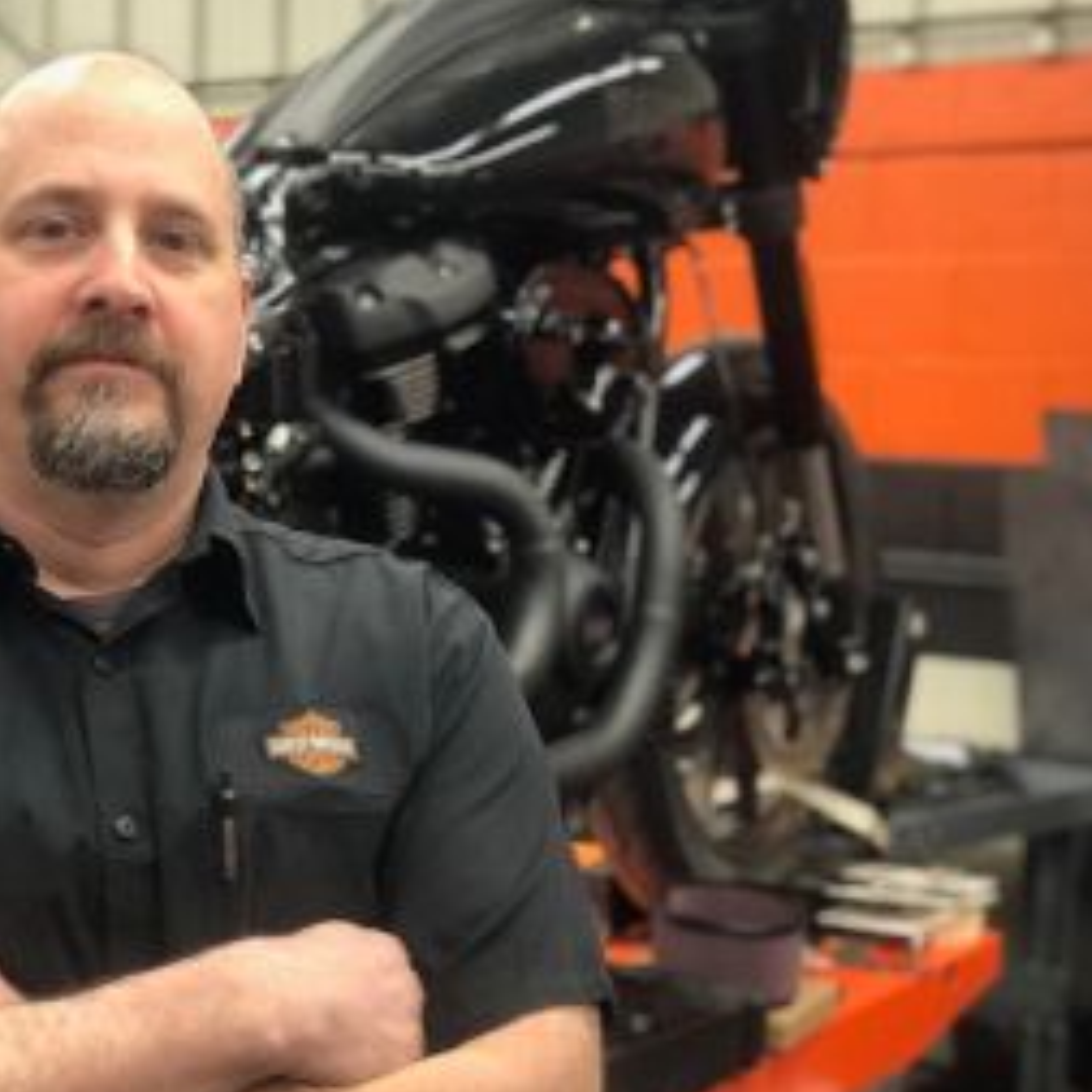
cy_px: 507
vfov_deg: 25.4
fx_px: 2427
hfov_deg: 25.3
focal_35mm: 68
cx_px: 386
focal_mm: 6
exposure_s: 1/40
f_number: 2.4
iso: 100
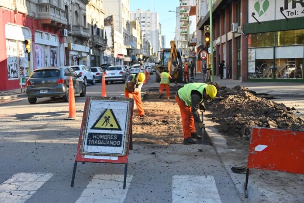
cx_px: 152
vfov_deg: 31.9
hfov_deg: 46.4
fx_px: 355
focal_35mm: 42
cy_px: 102
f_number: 5.6
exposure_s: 1/8000
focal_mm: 42
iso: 5000
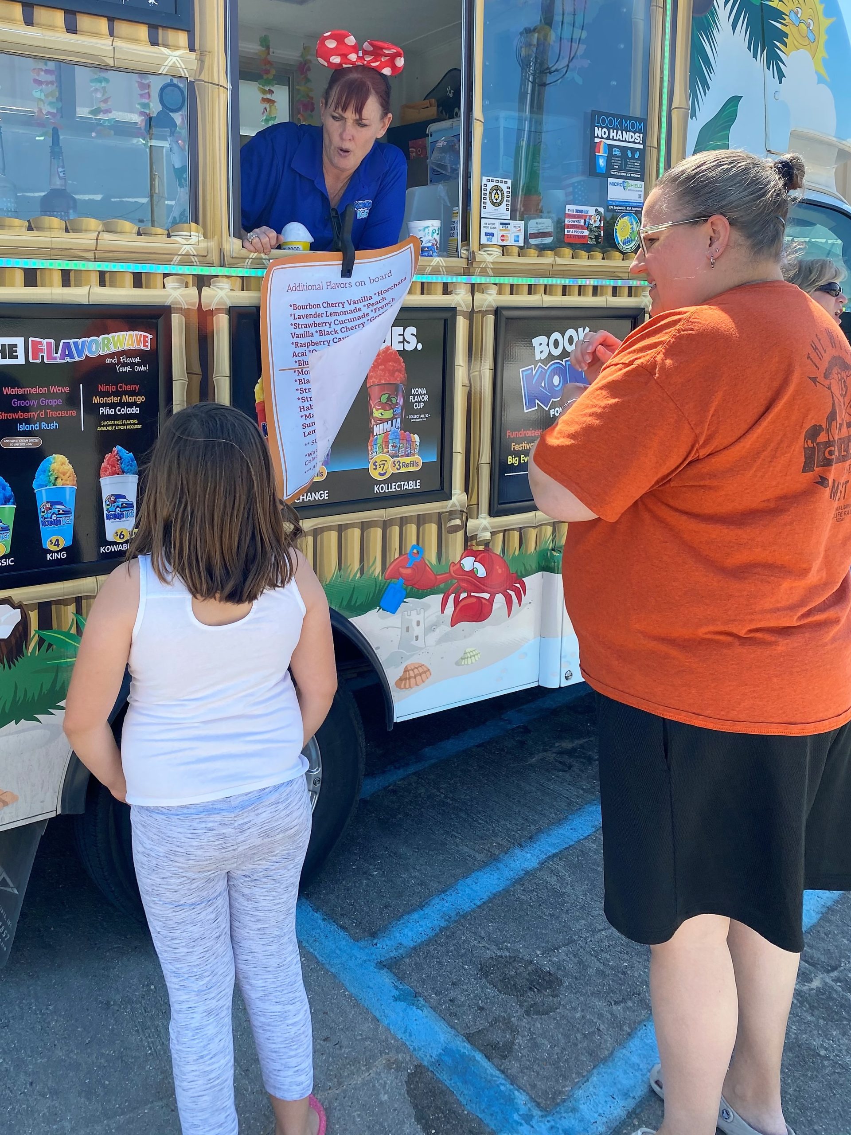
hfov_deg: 53.1
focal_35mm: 26
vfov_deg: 67.3
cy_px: 568
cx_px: 426
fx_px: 852
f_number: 1.8
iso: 32
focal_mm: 4.25
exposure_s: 1/690
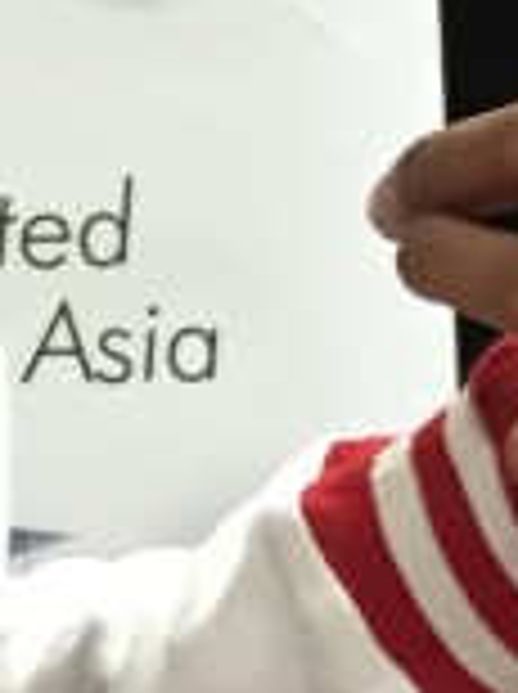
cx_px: -901
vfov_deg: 10.3
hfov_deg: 7.0
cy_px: 202
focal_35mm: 193
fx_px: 3862
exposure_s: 1/17
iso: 320
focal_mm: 4.15
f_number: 2.2
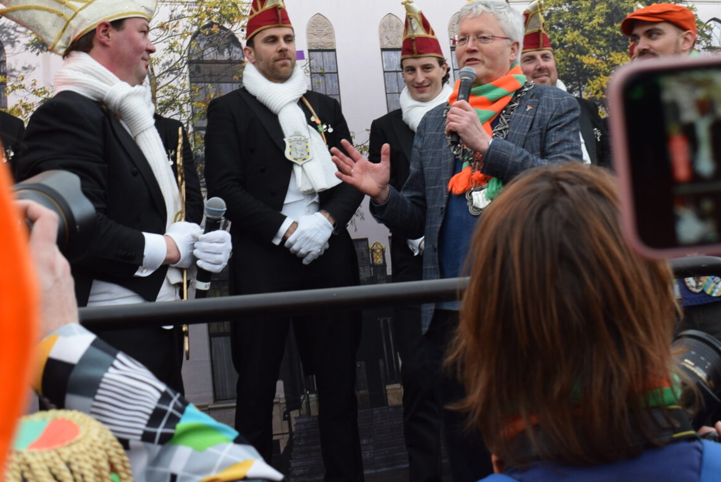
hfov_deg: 33.9
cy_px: 58
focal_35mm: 59
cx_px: 365
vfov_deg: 22.5
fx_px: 1183
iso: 400
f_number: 5
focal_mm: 22
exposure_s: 1/100
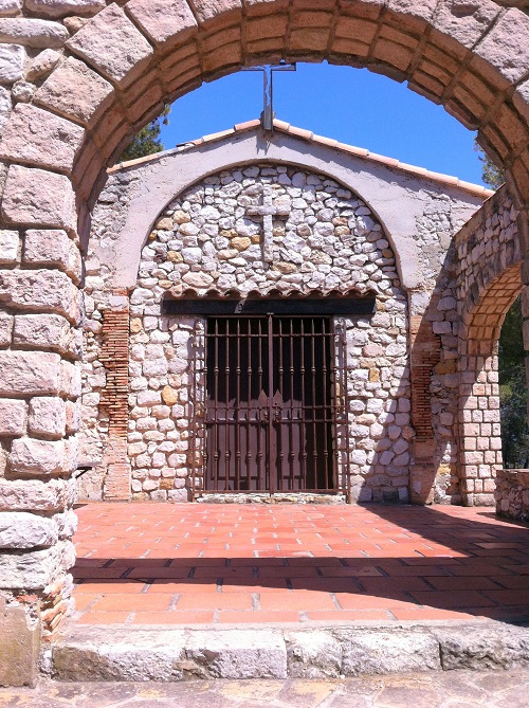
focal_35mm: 35
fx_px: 715
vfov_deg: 52.7
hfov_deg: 40.6
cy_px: 354
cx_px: 264
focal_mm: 3.85
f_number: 2.8
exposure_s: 1/1257
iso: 80
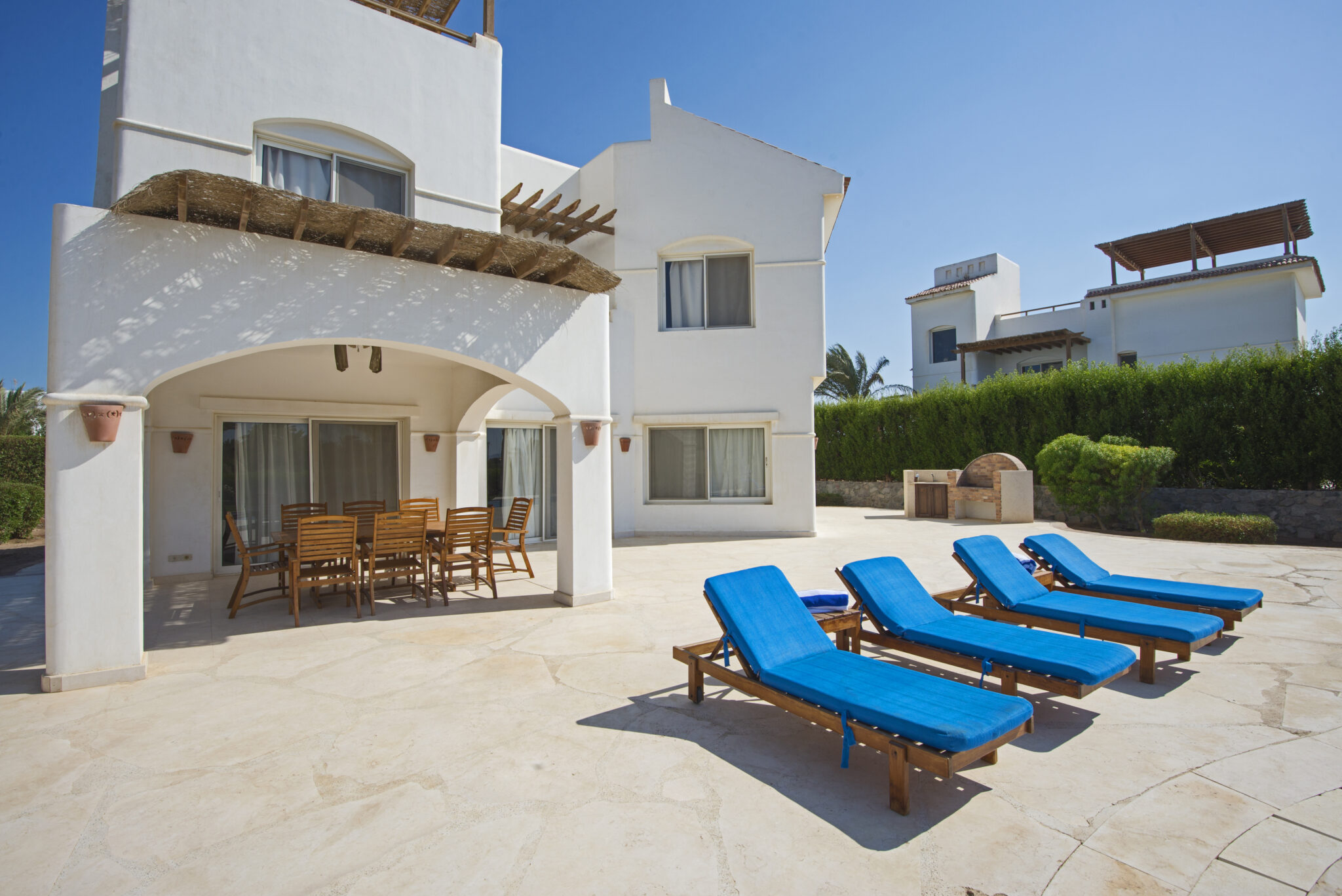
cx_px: 671
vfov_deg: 73.8
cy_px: 448
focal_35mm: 16
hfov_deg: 96.7
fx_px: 597
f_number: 16
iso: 200
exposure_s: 1/500
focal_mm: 16
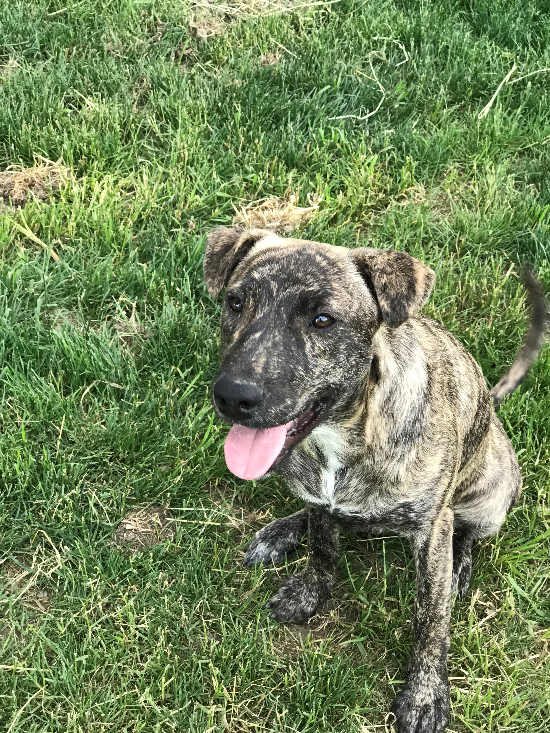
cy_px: 366
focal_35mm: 57
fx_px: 1208
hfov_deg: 25.7
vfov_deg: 33.8
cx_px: 275
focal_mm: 6.6
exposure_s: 1/60
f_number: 2.8
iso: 32
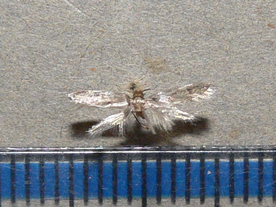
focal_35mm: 38
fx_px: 303
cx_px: 138
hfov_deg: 49.0
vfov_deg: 37.7
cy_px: 104
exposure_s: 1/30
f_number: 4
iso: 100
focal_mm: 8
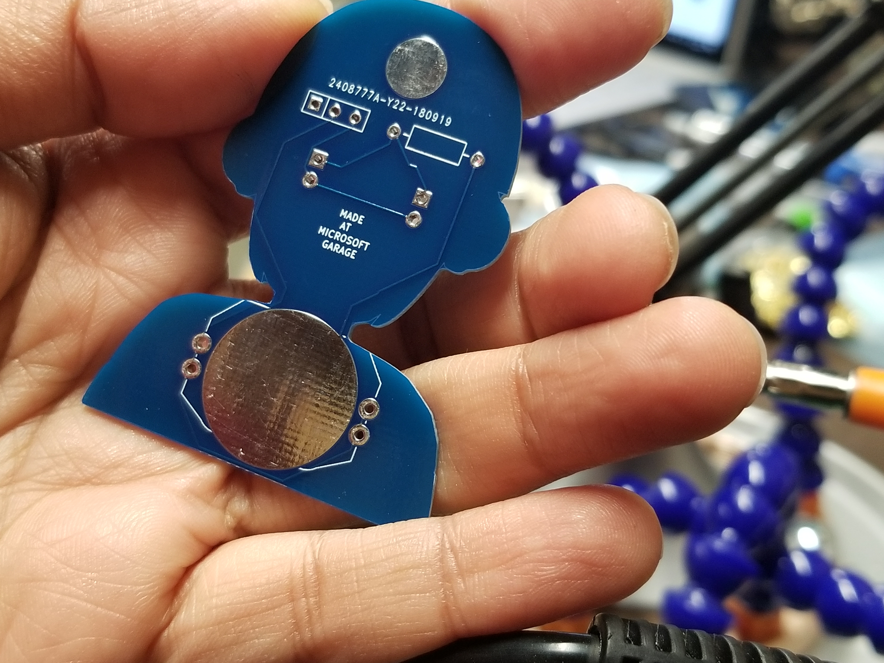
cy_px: 332
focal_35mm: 26
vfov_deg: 53.1
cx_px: 442
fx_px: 664
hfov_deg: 67.3
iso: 200
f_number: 1.7
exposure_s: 1/30
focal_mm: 4.25
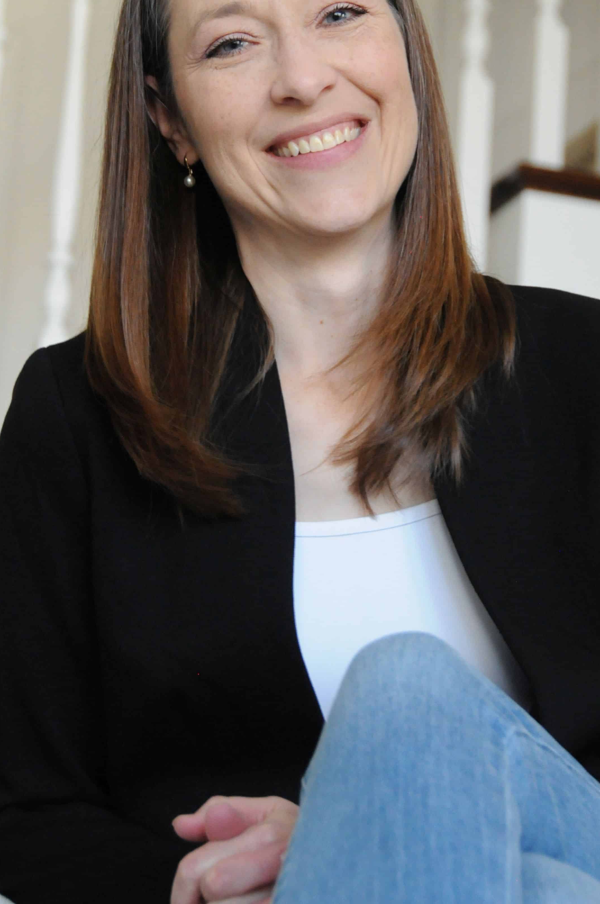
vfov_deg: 14.7
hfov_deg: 9.8
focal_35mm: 140
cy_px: 324
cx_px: 331
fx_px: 3509
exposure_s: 1/100
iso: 2000
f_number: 5
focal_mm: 70
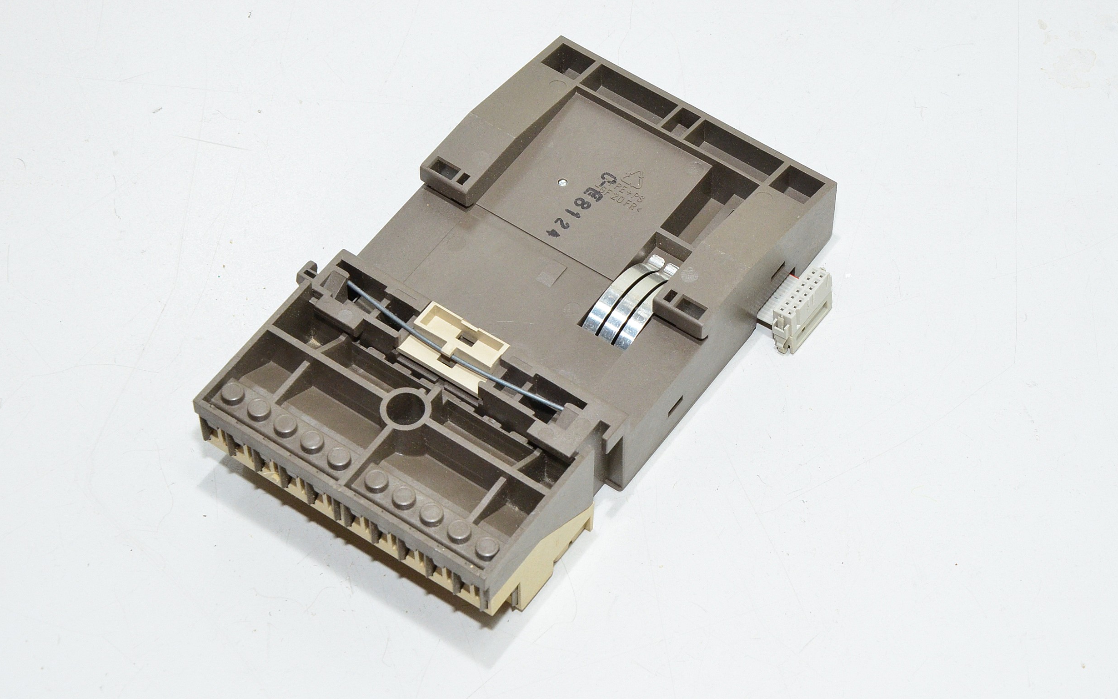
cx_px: 559
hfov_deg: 19.5
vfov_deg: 12.2
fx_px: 3260
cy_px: 347
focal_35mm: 107
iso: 1600
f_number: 16
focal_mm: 70
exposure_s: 1/50
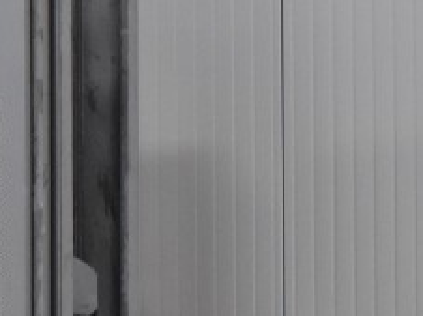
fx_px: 2246
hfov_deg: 10.6
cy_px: 445
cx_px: -47
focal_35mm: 184
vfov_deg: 7.9
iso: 1600
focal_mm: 24
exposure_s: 1/60
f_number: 4.5
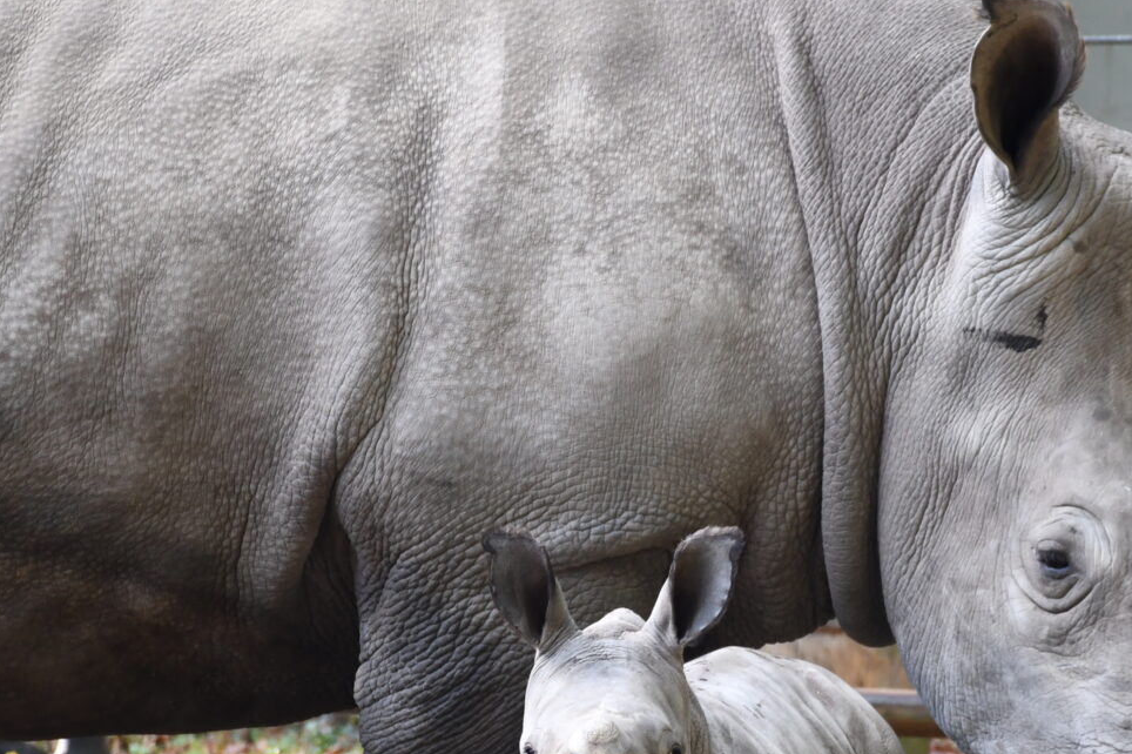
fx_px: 11221
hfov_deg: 5.8
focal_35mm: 357
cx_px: 747
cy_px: 535
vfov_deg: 3.8
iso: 450
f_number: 5.6
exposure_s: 1/250
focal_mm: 112
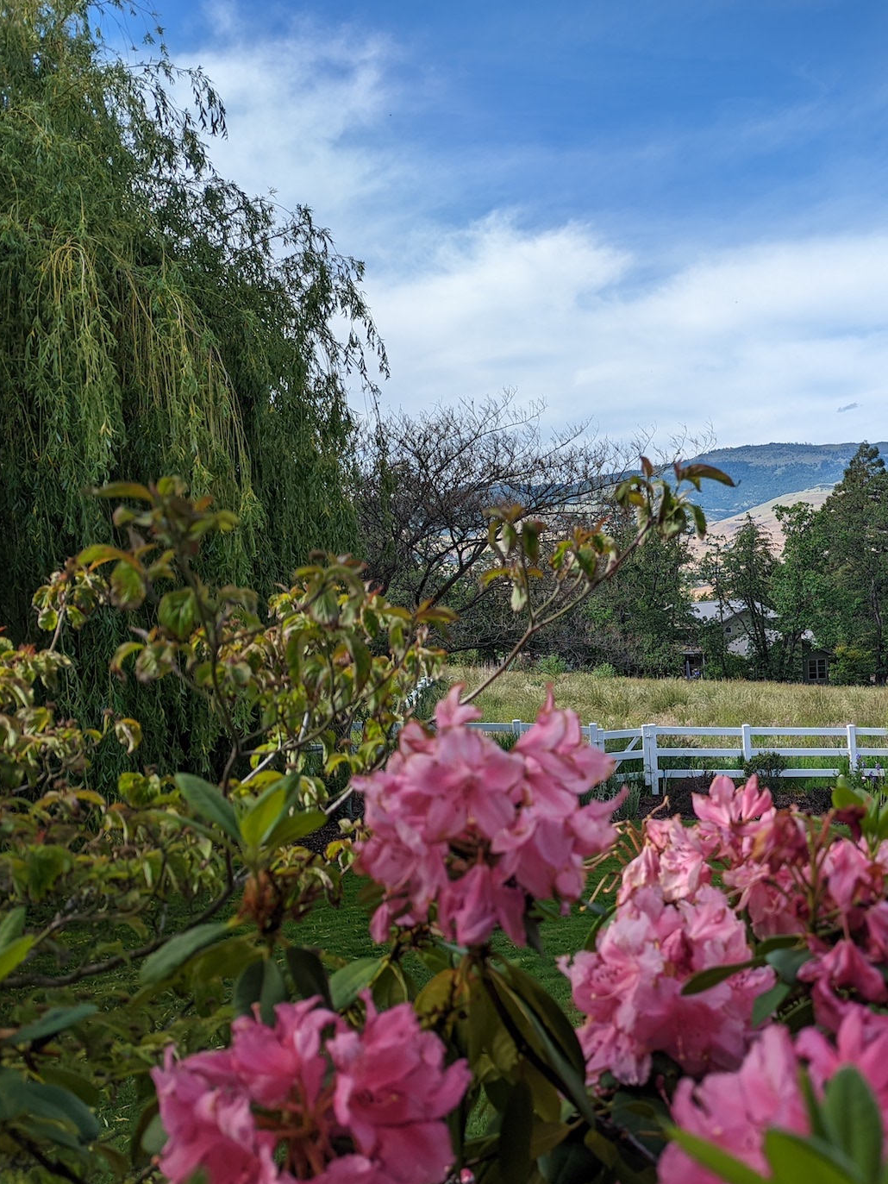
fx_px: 1197
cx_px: 826
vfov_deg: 52.6
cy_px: 636
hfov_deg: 37.6
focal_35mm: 35
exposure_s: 1/1689
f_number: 1.85
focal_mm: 6.81
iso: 44
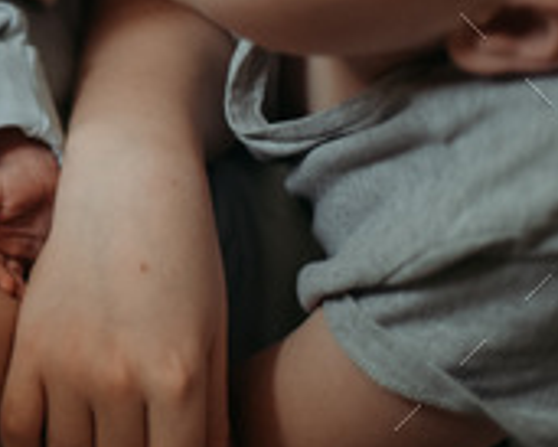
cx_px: -359
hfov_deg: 11.3
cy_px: -148
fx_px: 2677
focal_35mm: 162
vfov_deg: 9.4
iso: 1250
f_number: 1.8
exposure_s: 1/160
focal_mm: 50
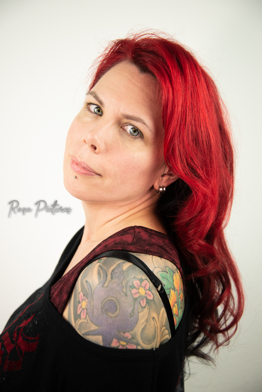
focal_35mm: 58
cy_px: 196
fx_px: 633
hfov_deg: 23.4
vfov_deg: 34.5
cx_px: 131
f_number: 4.5
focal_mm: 58
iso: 800
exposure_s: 1/160
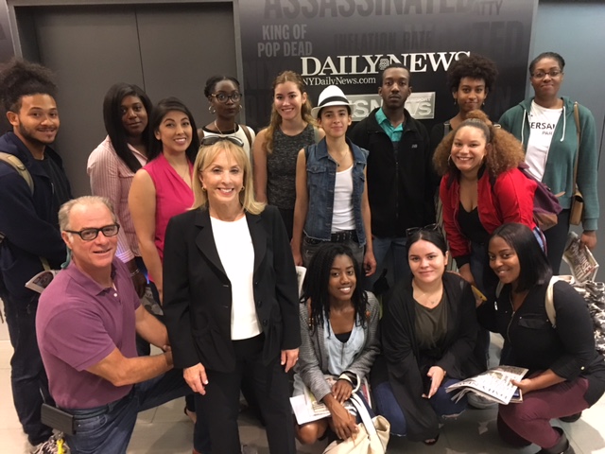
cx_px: 302
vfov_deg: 48.2
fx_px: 507
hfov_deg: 61.7
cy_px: 227
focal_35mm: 29
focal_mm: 4.15
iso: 320
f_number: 2.2
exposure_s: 1/15
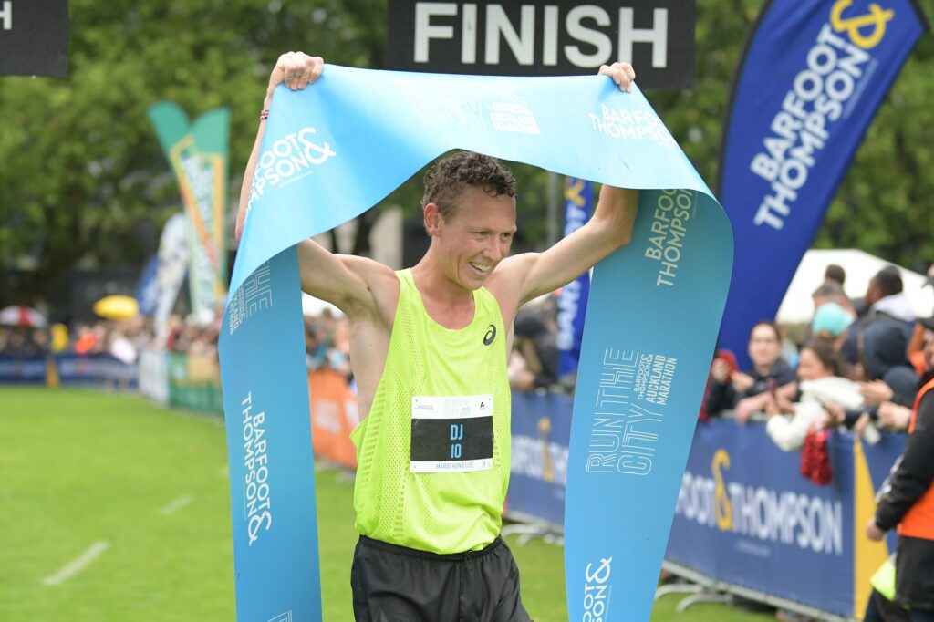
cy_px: 311
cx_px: 467
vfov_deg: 10.6
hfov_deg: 15.9
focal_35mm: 129
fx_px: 3346
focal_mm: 86
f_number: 2.8
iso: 1250
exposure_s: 1/1000
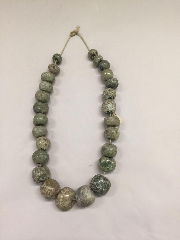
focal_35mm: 29
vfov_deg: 61.7
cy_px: 120
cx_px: 90
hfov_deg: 48.2
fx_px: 201
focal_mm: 4.15
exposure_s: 1/30
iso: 100
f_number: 2.2
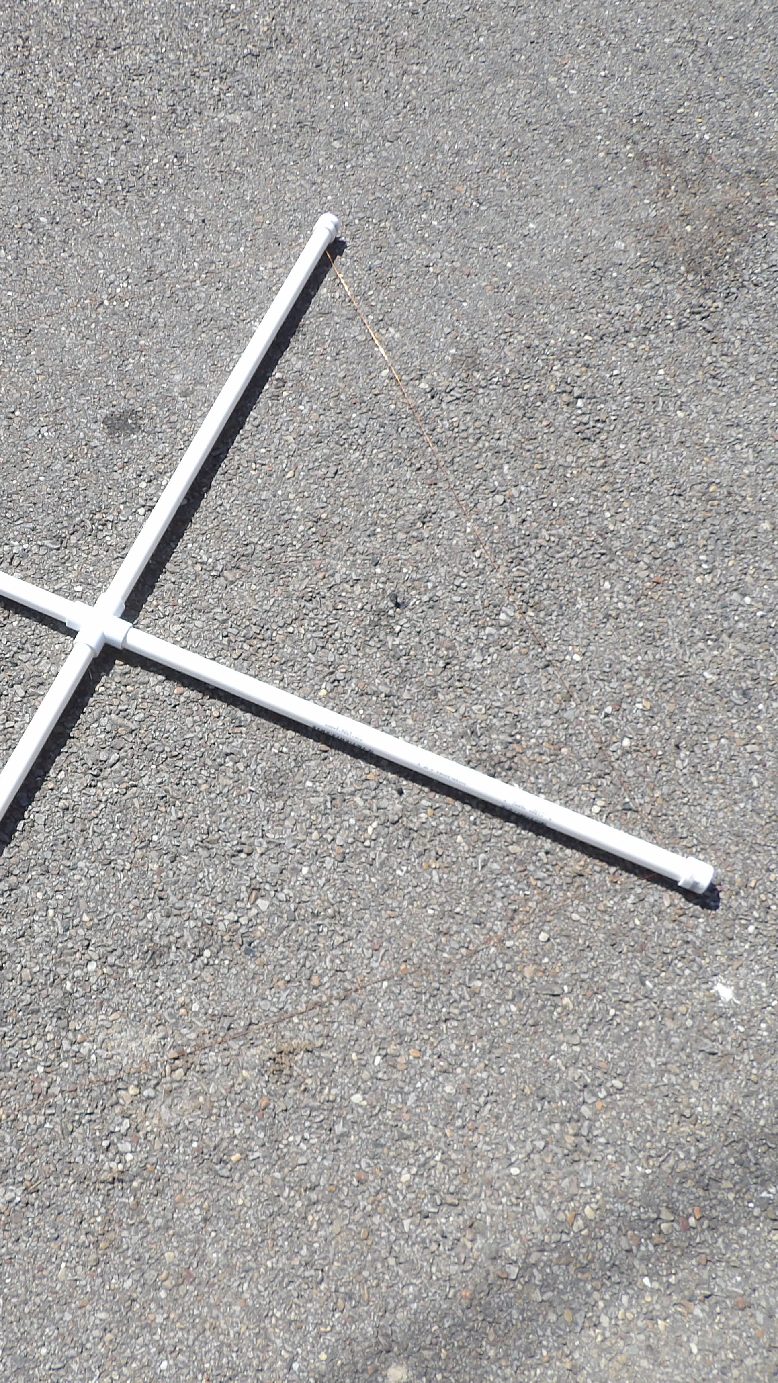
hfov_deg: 32.7
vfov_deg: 56.6
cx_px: 143
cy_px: 690
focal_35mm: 35
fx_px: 1284
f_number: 3.2
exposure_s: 1/671
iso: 100
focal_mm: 4.3
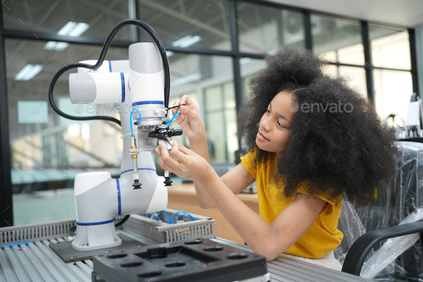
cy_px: 141
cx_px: 212
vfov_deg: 37.8
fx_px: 411
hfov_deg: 54.4
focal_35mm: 35
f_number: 2
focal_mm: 35
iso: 640
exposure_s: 1/193
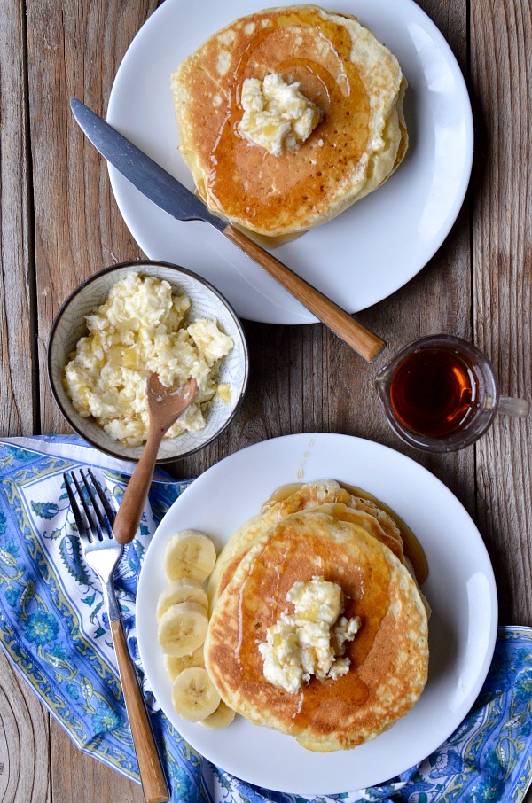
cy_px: 402
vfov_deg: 36.9
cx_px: 266
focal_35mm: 54
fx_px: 1202
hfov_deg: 24.9
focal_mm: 36
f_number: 7.1
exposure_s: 1/60
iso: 1000
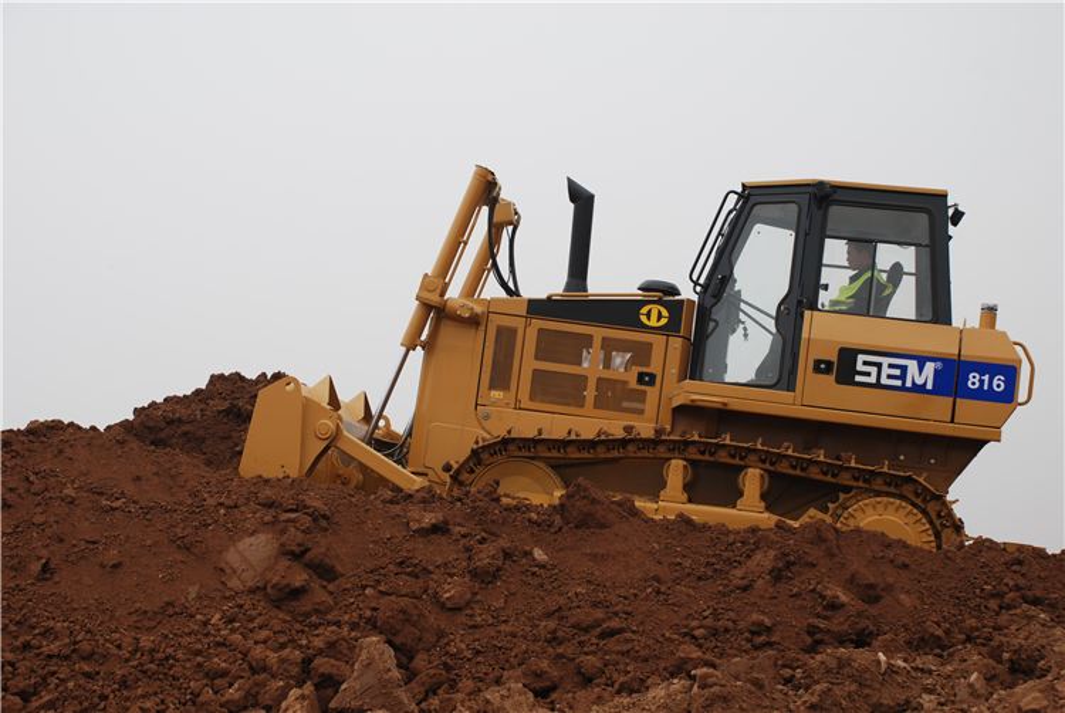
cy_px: 356
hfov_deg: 30.5
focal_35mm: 66
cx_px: 532
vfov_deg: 20.7
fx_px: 1955
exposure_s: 1/160
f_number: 6.3
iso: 100
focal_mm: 44
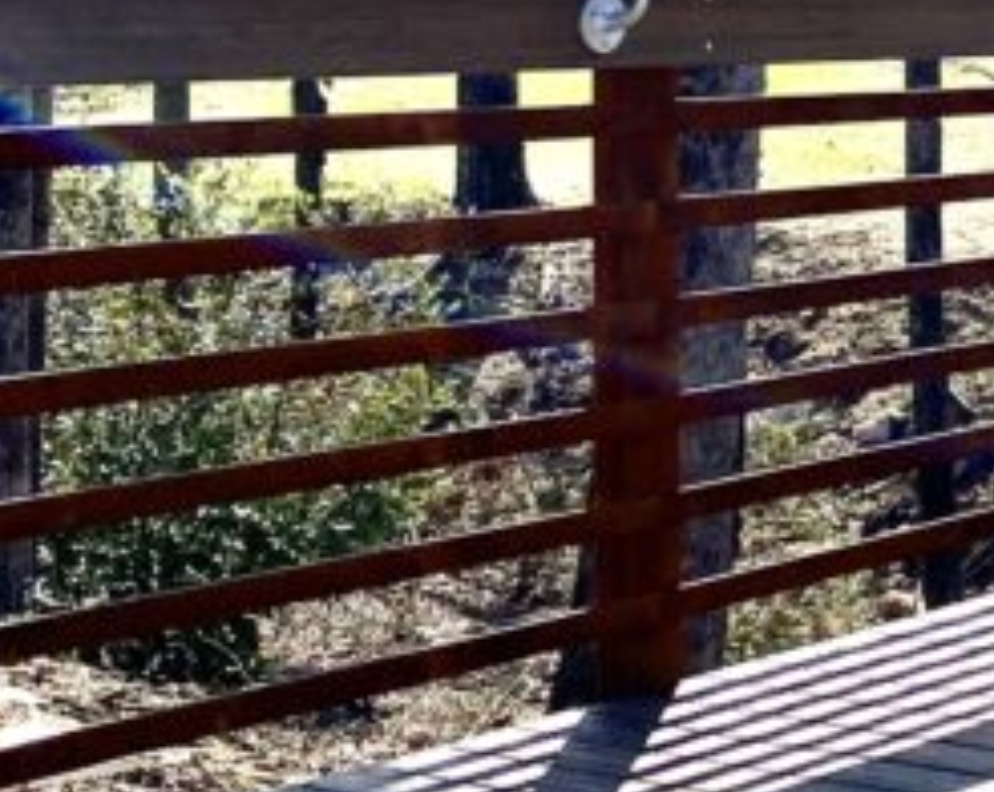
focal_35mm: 124
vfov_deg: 12.3
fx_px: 3642
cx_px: 1645
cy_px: -8
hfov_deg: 14.2
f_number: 1.8
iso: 32
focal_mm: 4.25
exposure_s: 1/4115
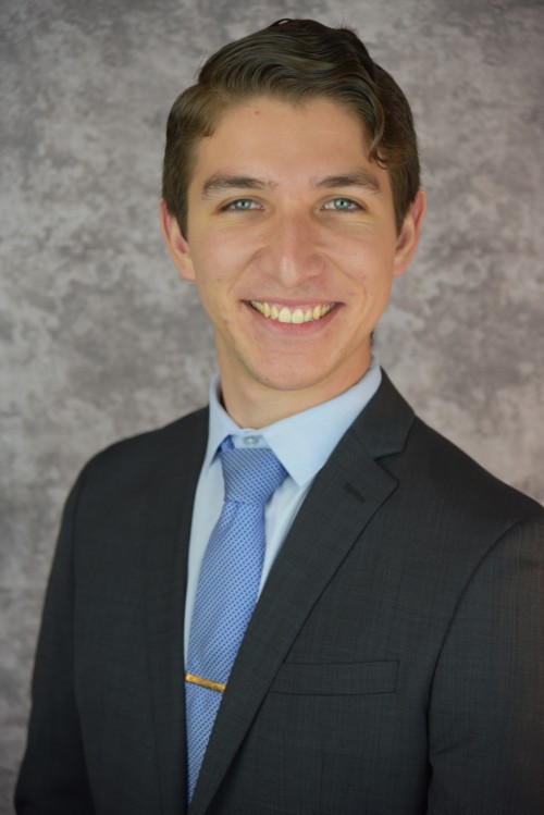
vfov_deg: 20.8
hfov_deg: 14.0
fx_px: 2219
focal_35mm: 98
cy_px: 408
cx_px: 272
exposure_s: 1/250
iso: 560
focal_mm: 98
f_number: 4
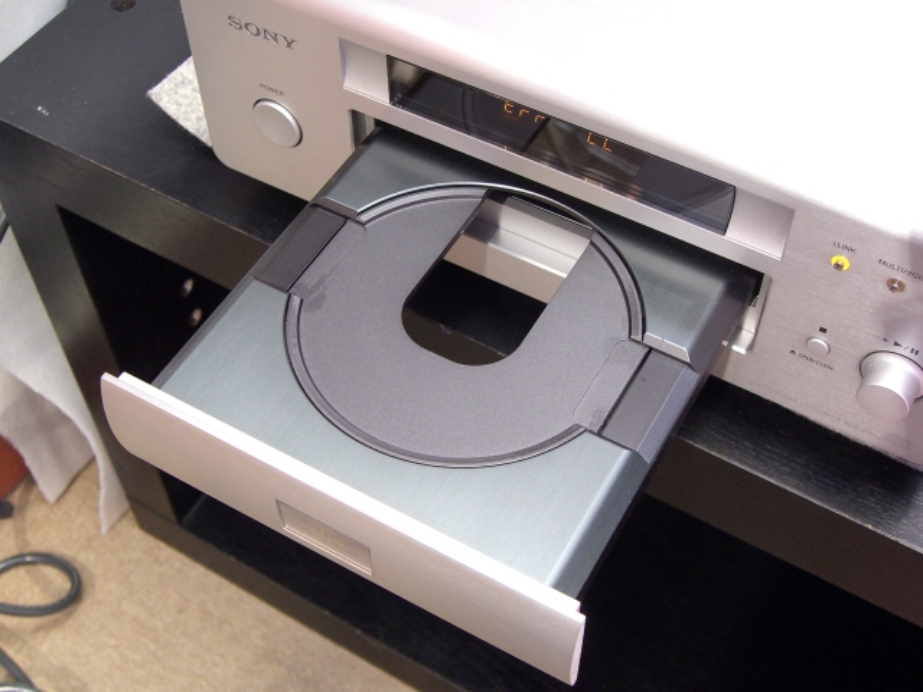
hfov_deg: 41.2
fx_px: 1227
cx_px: 462
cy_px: 346
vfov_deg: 31.5
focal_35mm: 46
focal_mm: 9.5
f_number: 3.1
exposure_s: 1/10
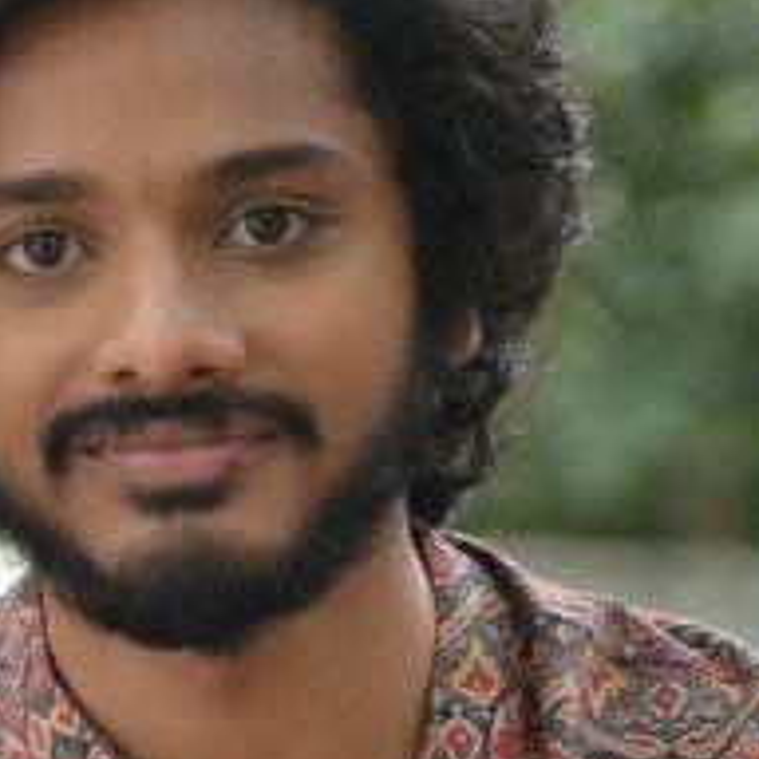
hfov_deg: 4.6
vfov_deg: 4.5
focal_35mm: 383
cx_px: 405
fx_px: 9501
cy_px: 1558
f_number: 5.6
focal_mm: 80
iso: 1000
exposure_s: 1/125
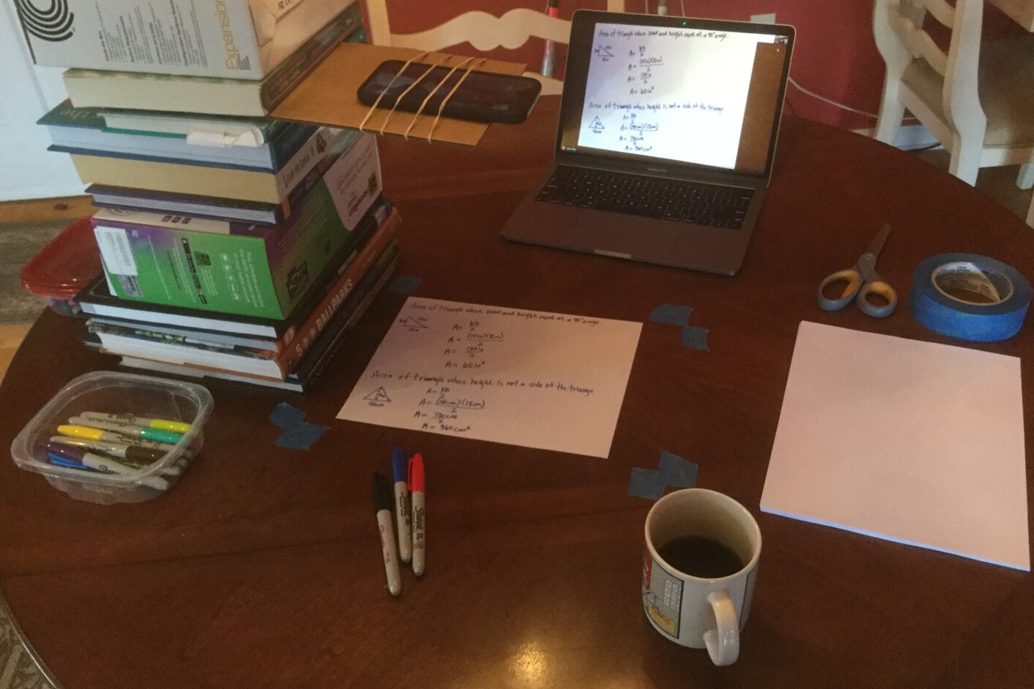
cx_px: 522
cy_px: 316
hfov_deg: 57.2
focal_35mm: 33
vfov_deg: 39.9
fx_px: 948
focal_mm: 3.3
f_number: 2.4
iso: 200
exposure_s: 1/30
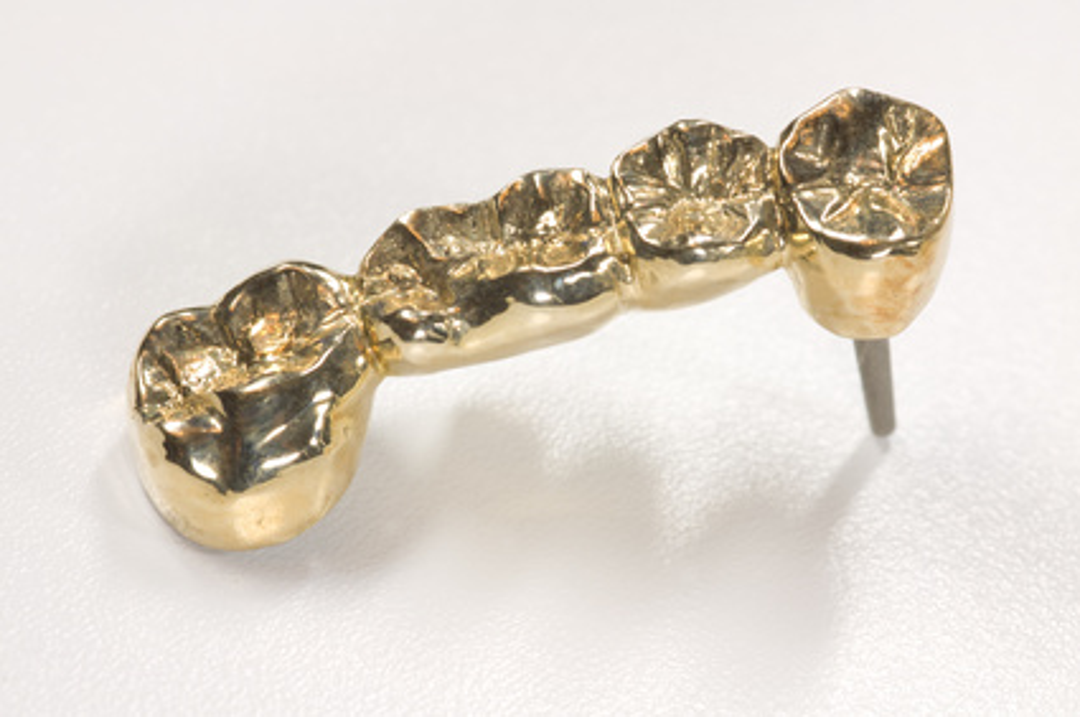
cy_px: 358
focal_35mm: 158
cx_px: 540
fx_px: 4718
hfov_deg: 13.1
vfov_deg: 8.7
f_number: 18
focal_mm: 105
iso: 100
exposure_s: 1/2.5
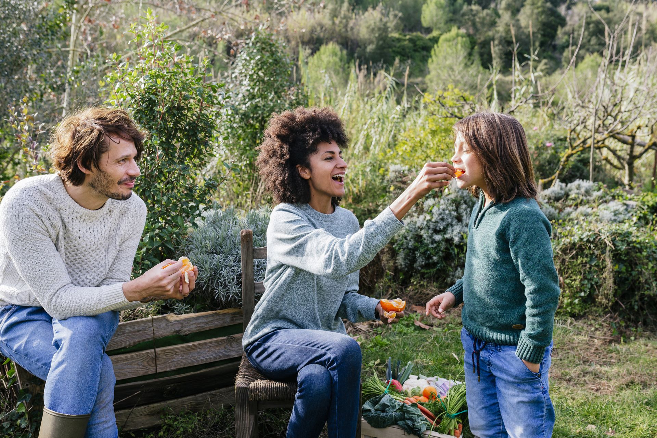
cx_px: 328
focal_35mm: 35
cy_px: 219
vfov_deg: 37.9
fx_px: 639
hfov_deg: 54.4
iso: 320
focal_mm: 35
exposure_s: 1/250
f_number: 6.3
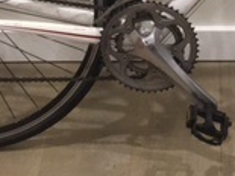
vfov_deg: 11.6
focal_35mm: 120
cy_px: -117
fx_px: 814
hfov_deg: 16.3
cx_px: 183
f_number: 2.2
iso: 200
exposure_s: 1/20
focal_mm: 4.15
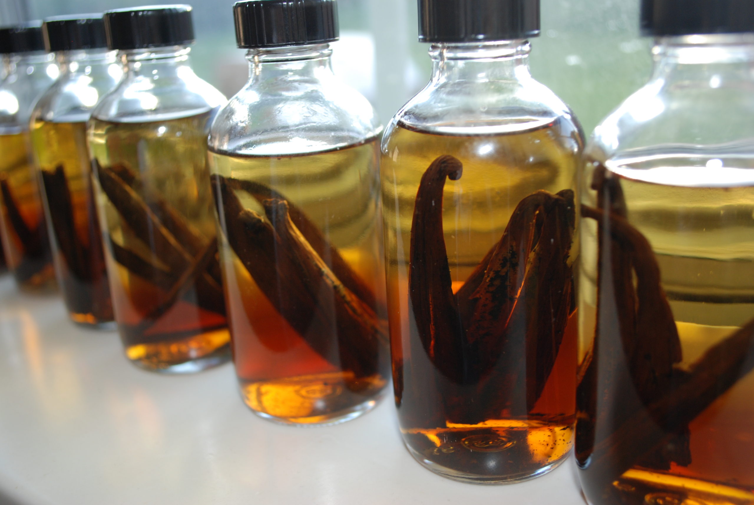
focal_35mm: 36
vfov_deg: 37.0
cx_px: 377
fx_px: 755
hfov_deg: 53.1
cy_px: 252
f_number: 4.2
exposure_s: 1/60
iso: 250
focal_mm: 24
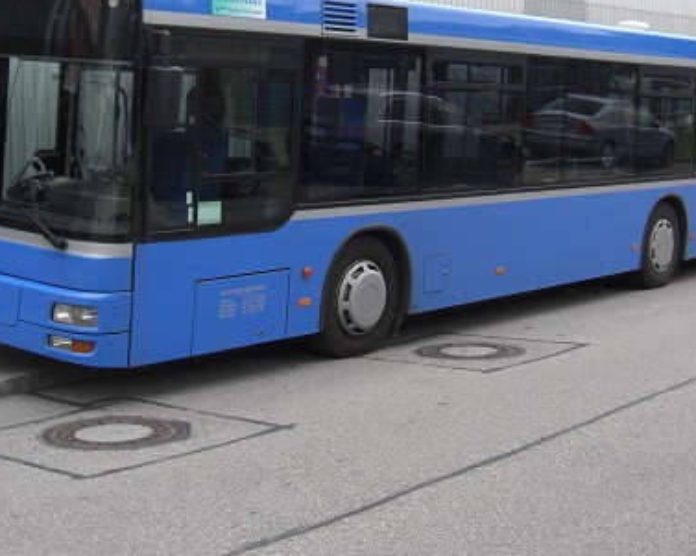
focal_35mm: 63
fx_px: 1297
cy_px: 157
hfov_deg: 30.0
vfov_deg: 24.0
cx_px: 393
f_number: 2.8
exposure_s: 1/400
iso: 80
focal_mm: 7.9
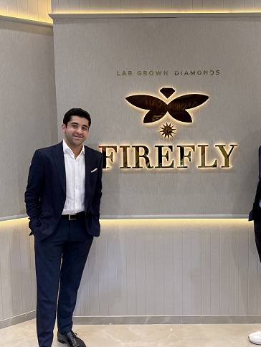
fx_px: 331
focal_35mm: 33
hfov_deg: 42.6
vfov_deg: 55.3
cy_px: 162
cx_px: 167
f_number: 1.78
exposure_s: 1/100
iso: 50
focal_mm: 6.76
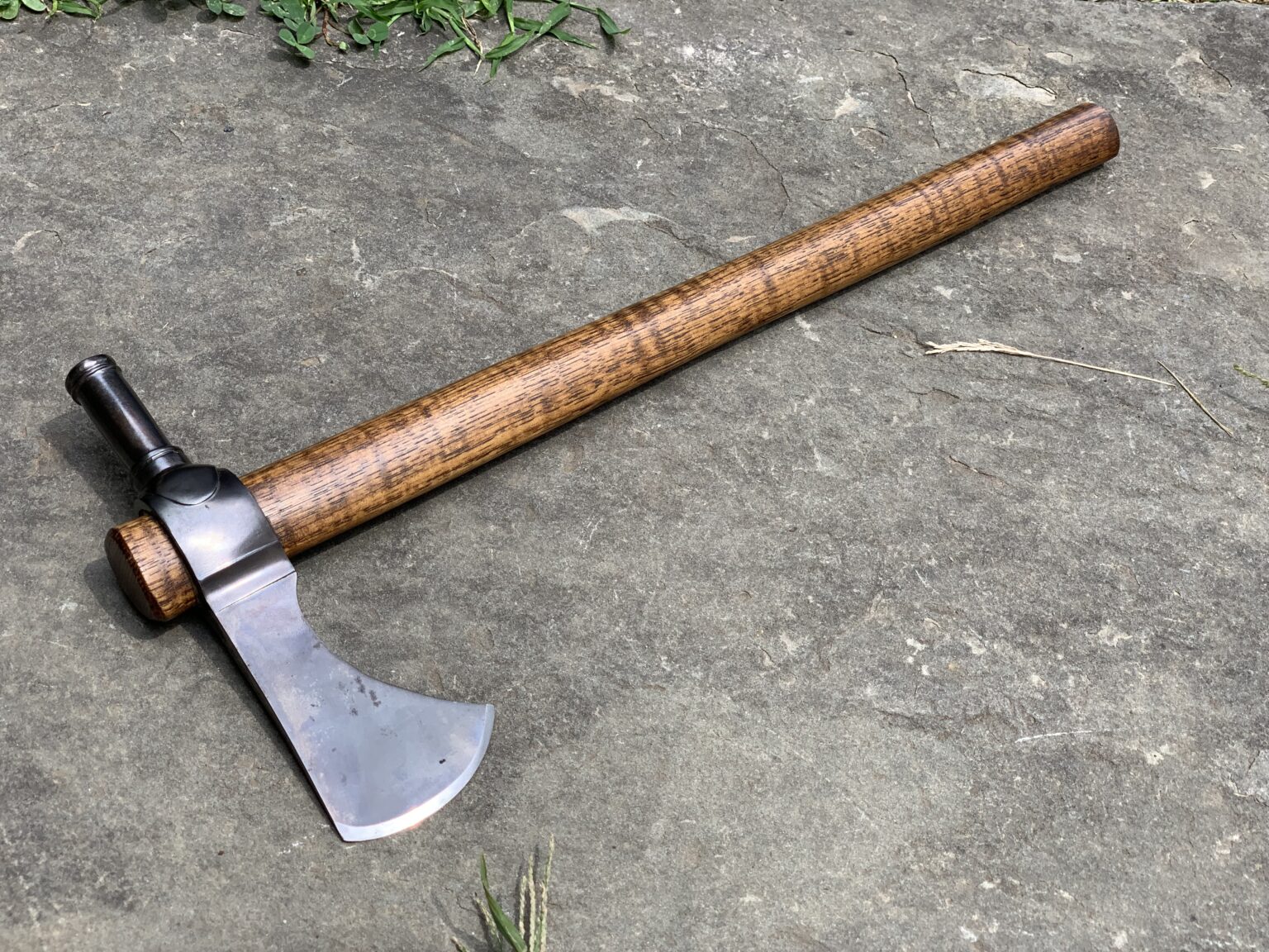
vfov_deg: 28.0
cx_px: 634
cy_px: 476
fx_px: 1906
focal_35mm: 52
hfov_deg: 36.8
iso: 16
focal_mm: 6
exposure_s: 1/333
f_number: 2.4
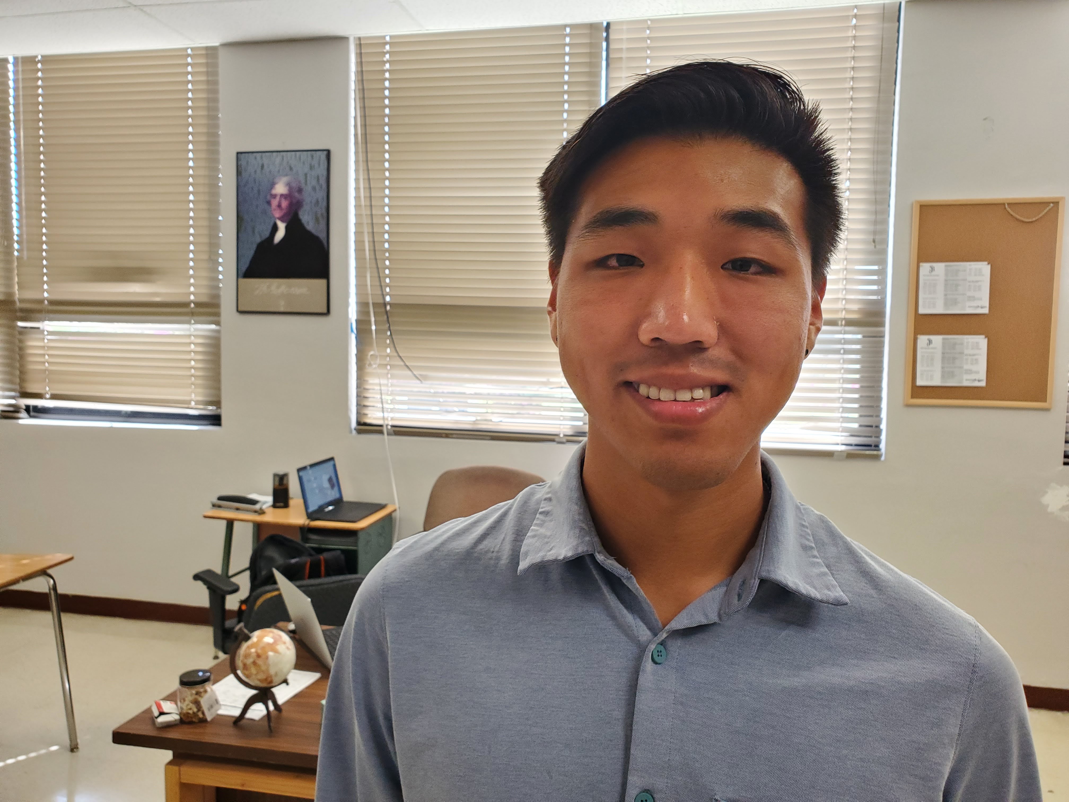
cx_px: 534
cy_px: 401
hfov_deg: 67.3
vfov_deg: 53.1
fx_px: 803
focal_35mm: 26
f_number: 2.4
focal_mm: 4.3
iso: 250
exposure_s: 1/40
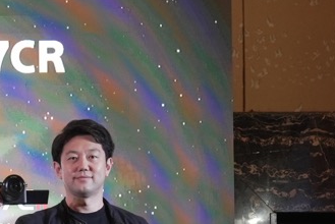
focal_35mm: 144
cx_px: -180
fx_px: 1341
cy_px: 368
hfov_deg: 13.4
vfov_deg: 9.2
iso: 2500
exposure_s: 1/125
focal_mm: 37
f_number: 4.5
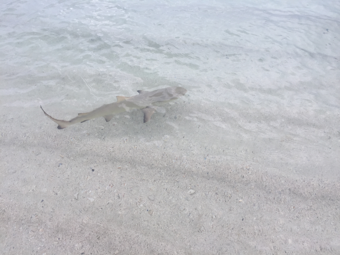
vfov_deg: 48.2
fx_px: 285
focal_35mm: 29
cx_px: 170
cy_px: 128
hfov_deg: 61.7
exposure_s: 1/347
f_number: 2.2
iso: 32
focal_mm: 4.15
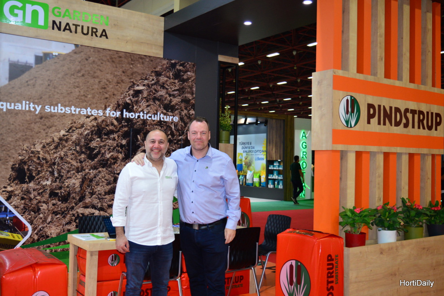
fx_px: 463
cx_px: 222
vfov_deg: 35.5
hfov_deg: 51.3
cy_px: 148
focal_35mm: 38
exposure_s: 1/125
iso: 720
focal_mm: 25
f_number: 4.5
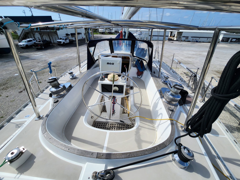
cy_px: 90
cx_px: 120
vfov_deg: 89.9
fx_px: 90
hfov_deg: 106.2
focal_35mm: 13
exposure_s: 1/1995
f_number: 2.2
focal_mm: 1.7
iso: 32
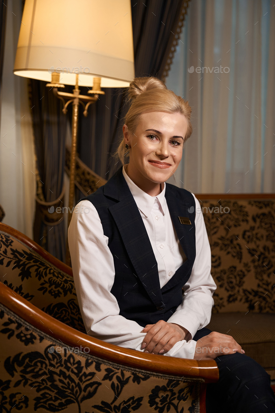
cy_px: 206
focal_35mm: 54
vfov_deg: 37.2
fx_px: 613
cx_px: 138
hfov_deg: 25.3
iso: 1000
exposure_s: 1/200
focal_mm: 53.5
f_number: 3.2
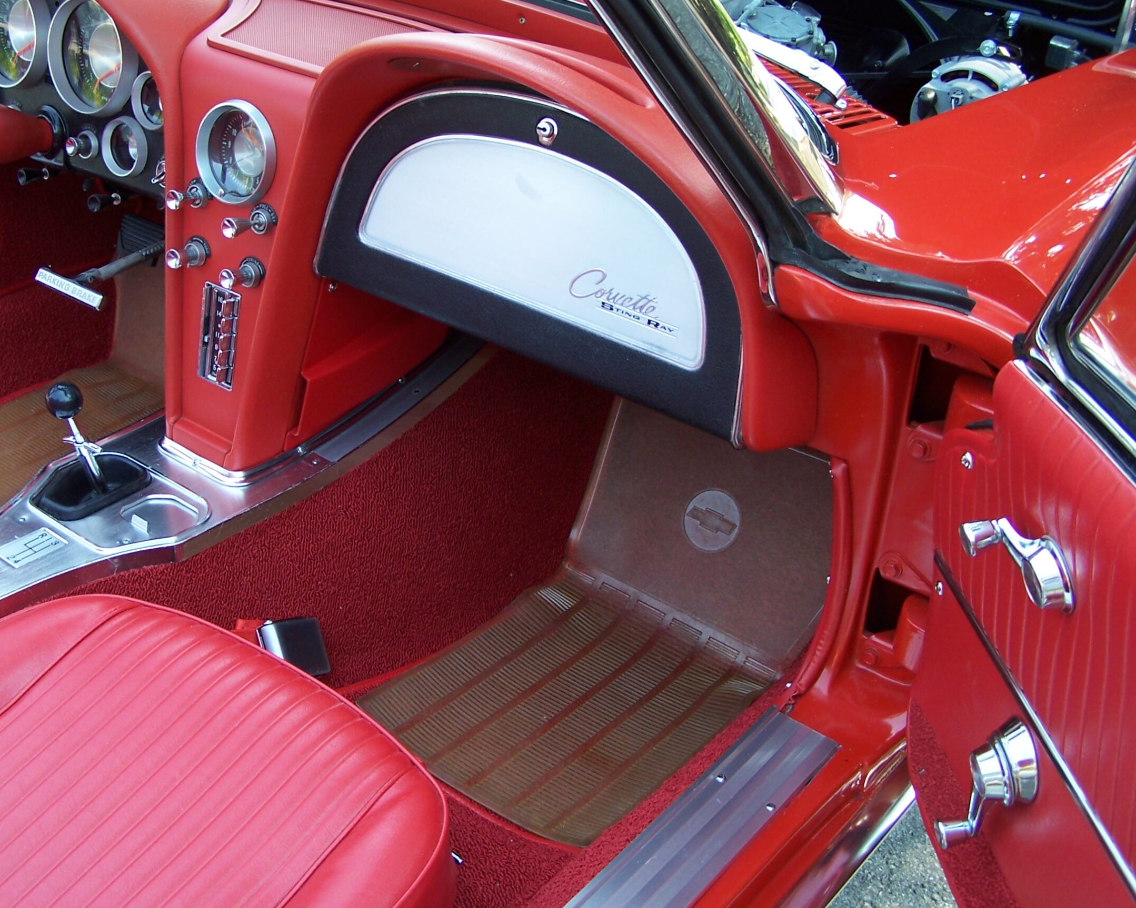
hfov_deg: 41.9
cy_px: 442
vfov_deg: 34.1
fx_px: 1479
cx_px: 473
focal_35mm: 44
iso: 80
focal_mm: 6.3
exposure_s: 1/100
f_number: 2.8
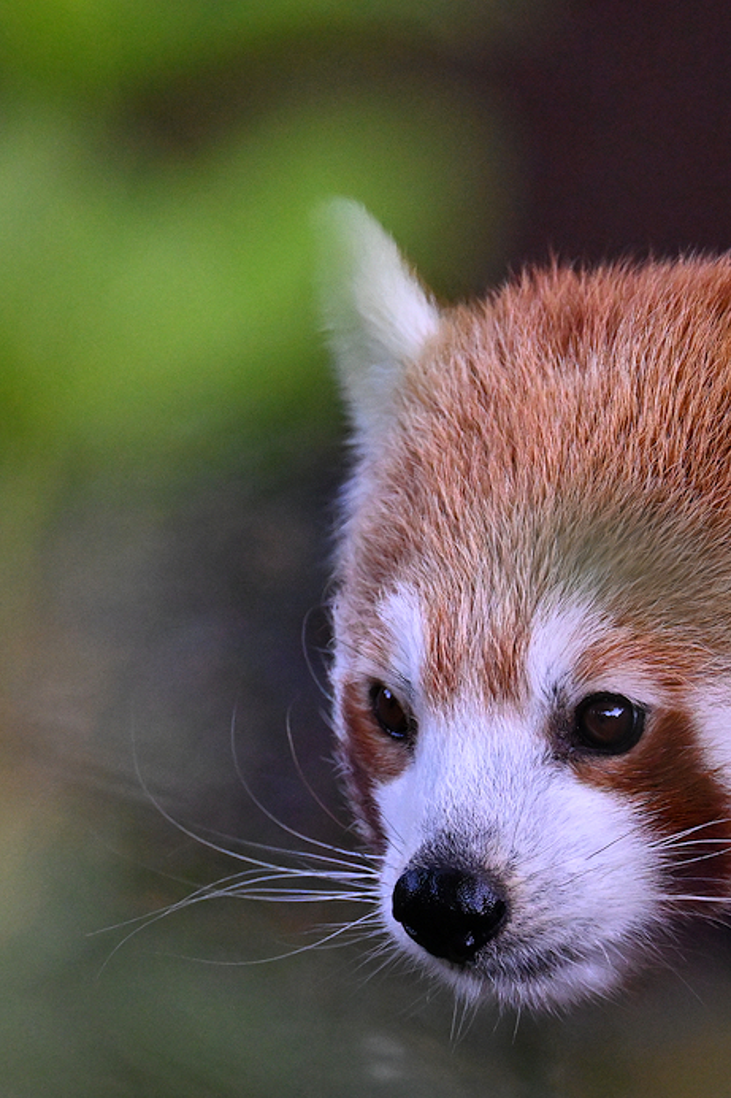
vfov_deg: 3.9
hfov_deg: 2.6
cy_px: 830
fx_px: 16180
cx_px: 536
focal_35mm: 531
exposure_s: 1/800
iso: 3200
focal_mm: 340
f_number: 5.3
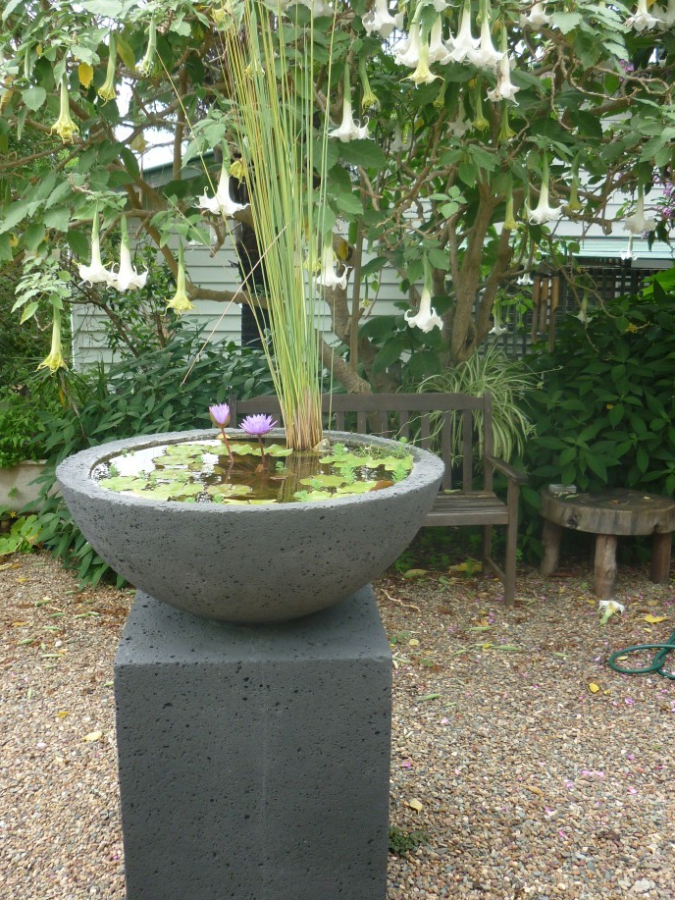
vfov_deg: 51.3
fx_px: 936
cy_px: 450
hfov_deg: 39.6
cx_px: 317
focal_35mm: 36
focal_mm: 5.5
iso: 80
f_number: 2.8
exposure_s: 1/160
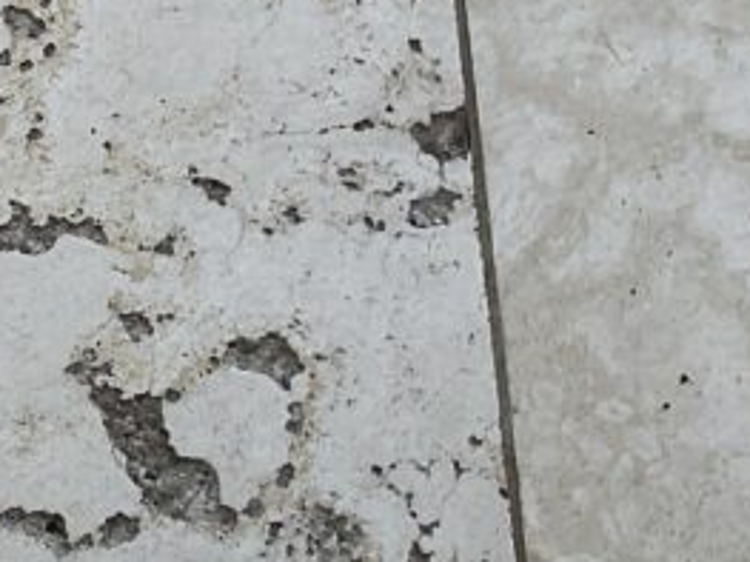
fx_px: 2447
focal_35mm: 113
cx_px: -670
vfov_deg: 13.1
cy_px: 163
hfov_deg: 14.8
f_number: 1.8
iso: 20
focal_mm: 3
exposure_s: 1/122
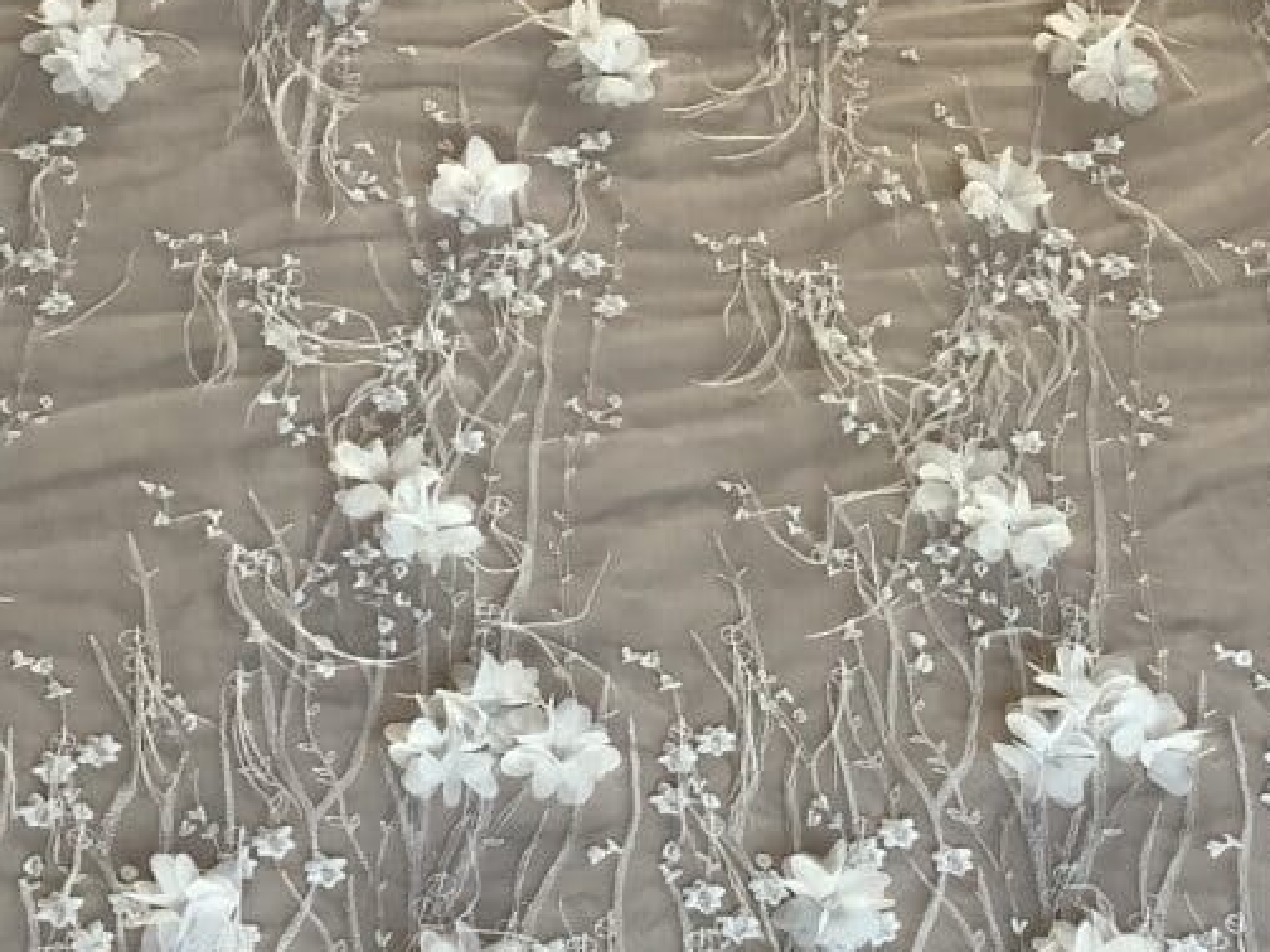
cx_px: 683
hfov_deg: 30.7
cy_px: 609
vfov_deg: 23.2
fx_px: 2311
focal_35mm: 63
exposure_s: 1/50
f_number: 2.4
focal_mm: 3.3
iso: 100
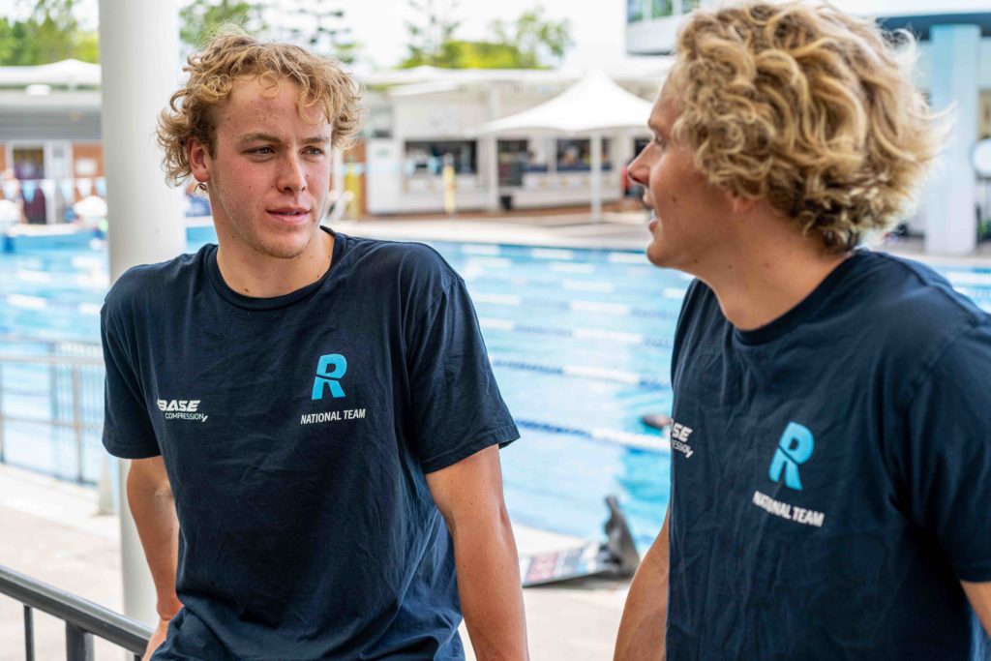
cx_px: 496
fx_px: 1514
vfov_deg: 24.6
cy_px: 330
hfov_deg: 36.2
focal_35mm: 55
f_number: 4
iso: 200
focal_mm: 55
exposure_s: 1/640
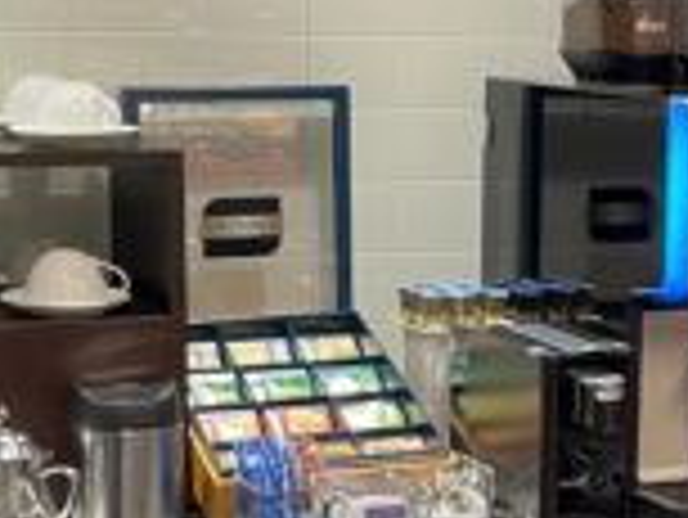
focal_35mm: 104
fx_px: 2069
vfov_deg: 14.1
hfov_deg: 18.7
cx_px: 576
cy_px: 437
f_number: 1.6
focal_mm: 5.1
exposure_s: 1/50
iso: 125
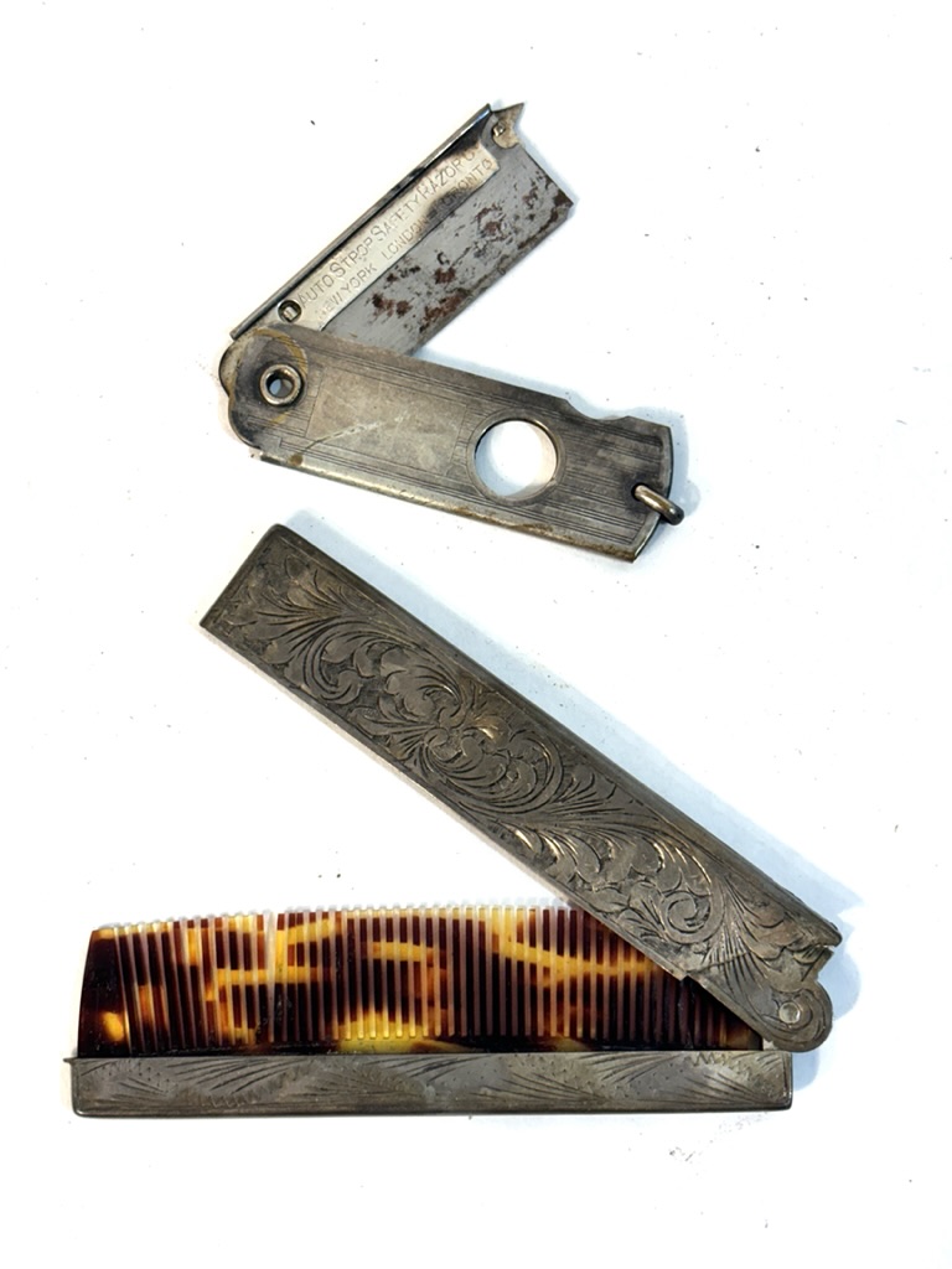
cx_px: 476
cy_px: 634
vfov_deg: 36.8
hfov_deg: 28.0
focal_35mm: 52
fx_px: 1907
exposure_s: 1/120
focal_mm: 5.96
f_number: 1.6
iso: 32
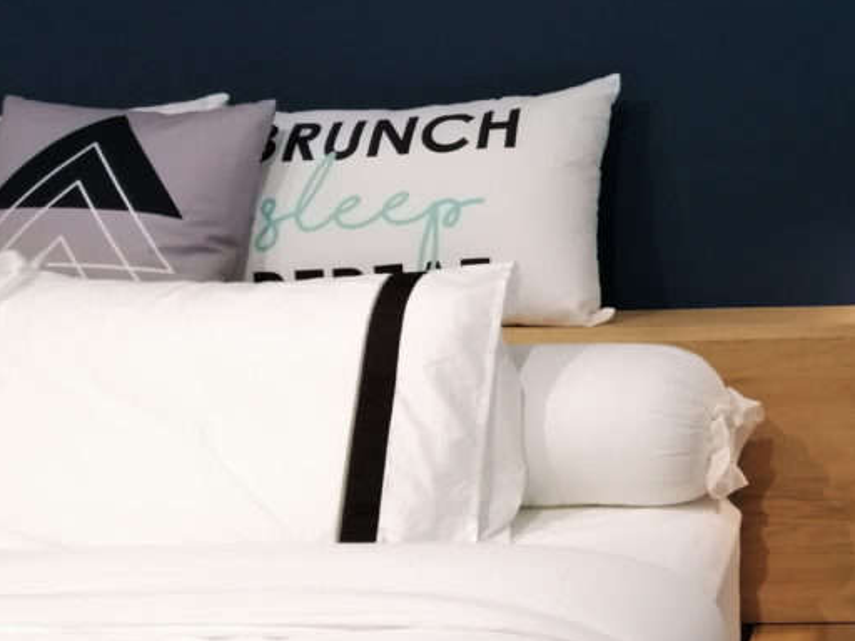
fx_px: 1284
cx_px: 823
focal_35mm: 52
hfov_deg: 34.1
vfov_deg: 27.9
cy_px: 234
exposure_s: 1/33.3
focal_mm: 3.81
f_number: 2.2
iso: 250
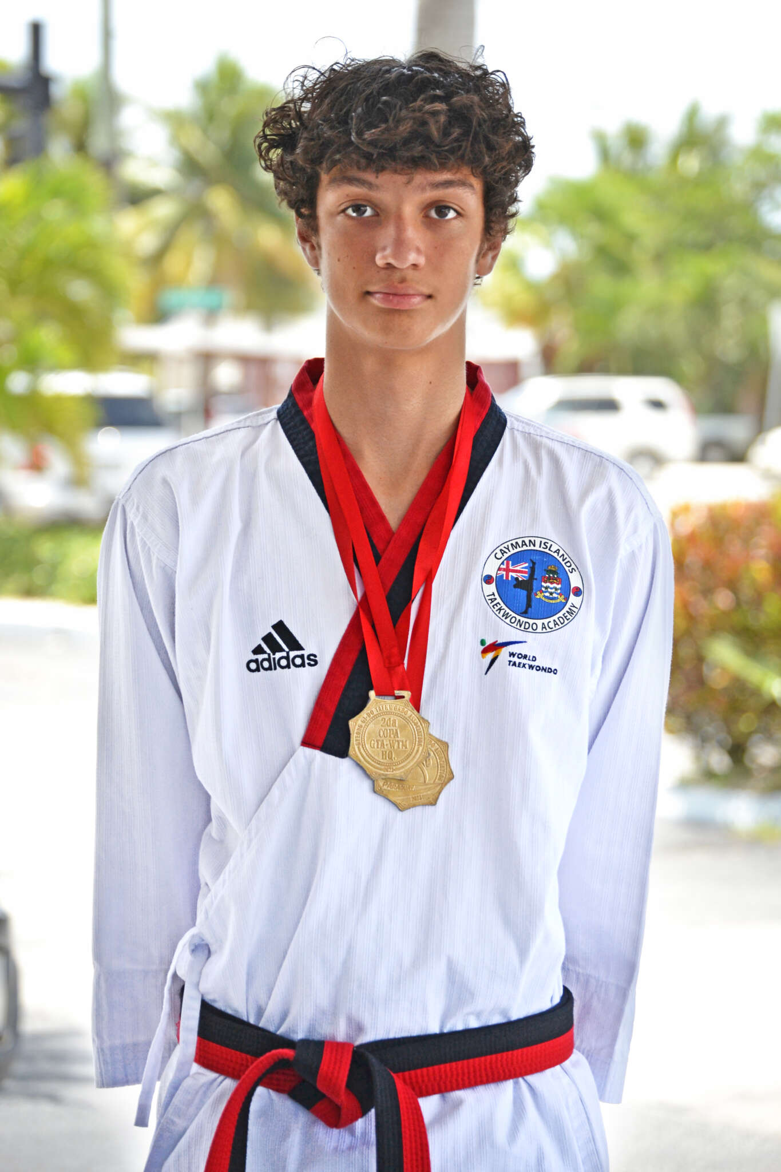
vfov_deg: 14.4
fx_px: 4638
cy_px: 586
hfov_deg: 9.6
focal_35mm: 142
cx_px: 390
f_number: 4.5
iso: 400
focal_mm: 95
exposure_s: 1/640
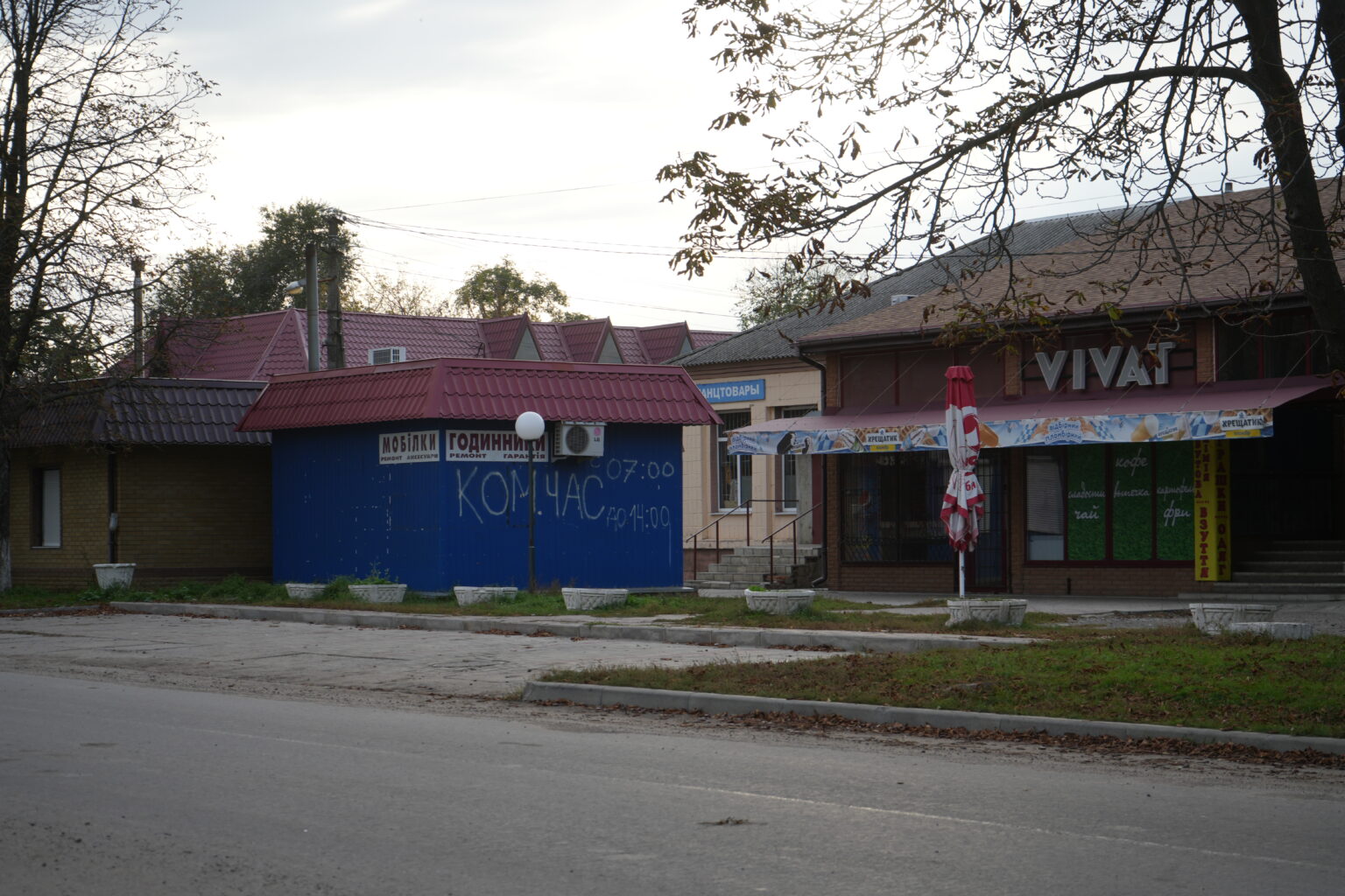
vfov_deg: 19.5
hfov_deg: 28.8
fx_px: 2615
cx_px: 672
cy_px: 448
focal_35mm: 70
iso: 100
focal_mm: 70
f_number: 5.6
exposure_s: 1/160
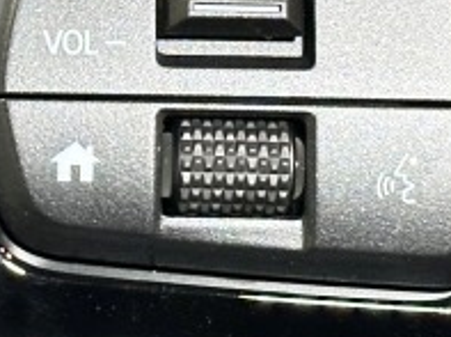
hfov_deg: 7.9
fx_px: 3251
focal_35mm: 250
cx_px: 229
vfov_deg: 5.9
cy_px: 78
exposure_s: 1/40
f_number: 1.78
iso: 500
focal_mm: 6.86
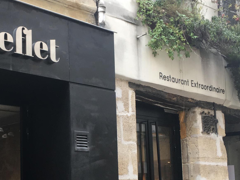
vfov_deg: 23.3
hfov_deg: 30.8
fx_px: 430
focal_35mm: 62
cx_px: 71
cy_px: 141
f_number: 2.2
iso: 40
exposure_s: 1/100
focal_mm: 4.15
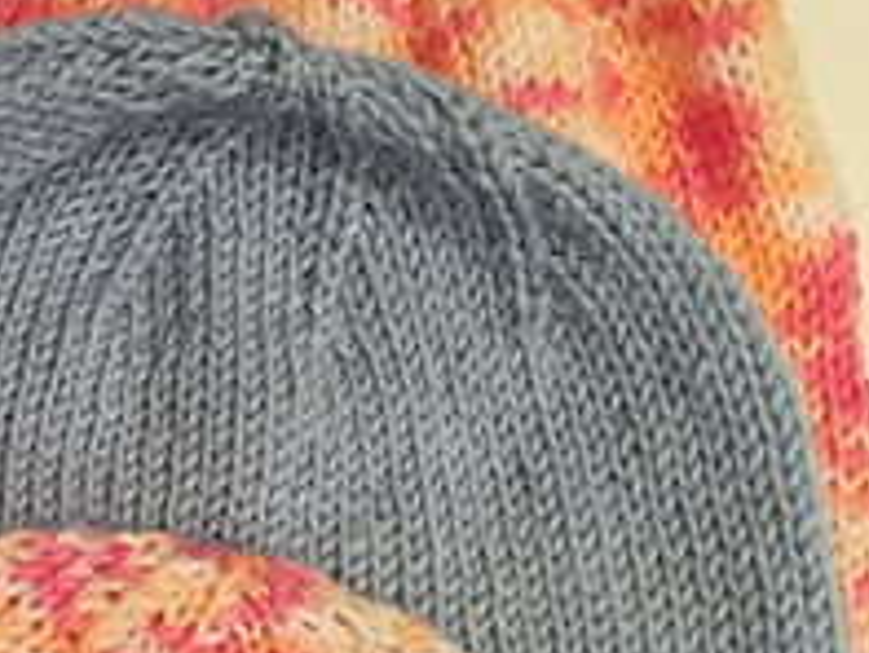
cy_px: 697
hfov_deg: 18.1
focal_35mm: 94
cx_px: -507
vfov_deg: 15.4
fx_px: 2361
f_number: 2.2
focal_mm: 4.15
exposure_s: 1/30
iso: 100
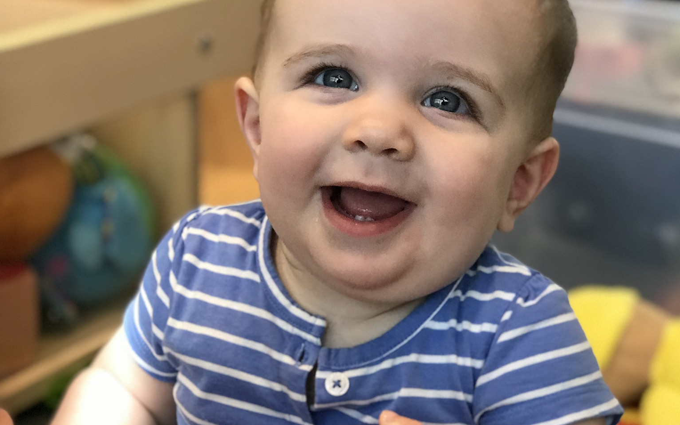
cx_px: 341
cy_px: 242
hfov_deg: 25.5
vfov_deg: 16.1
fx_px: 1501
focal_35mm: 81
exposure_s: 1/60
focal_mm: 6.6
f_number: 2.8
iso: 160
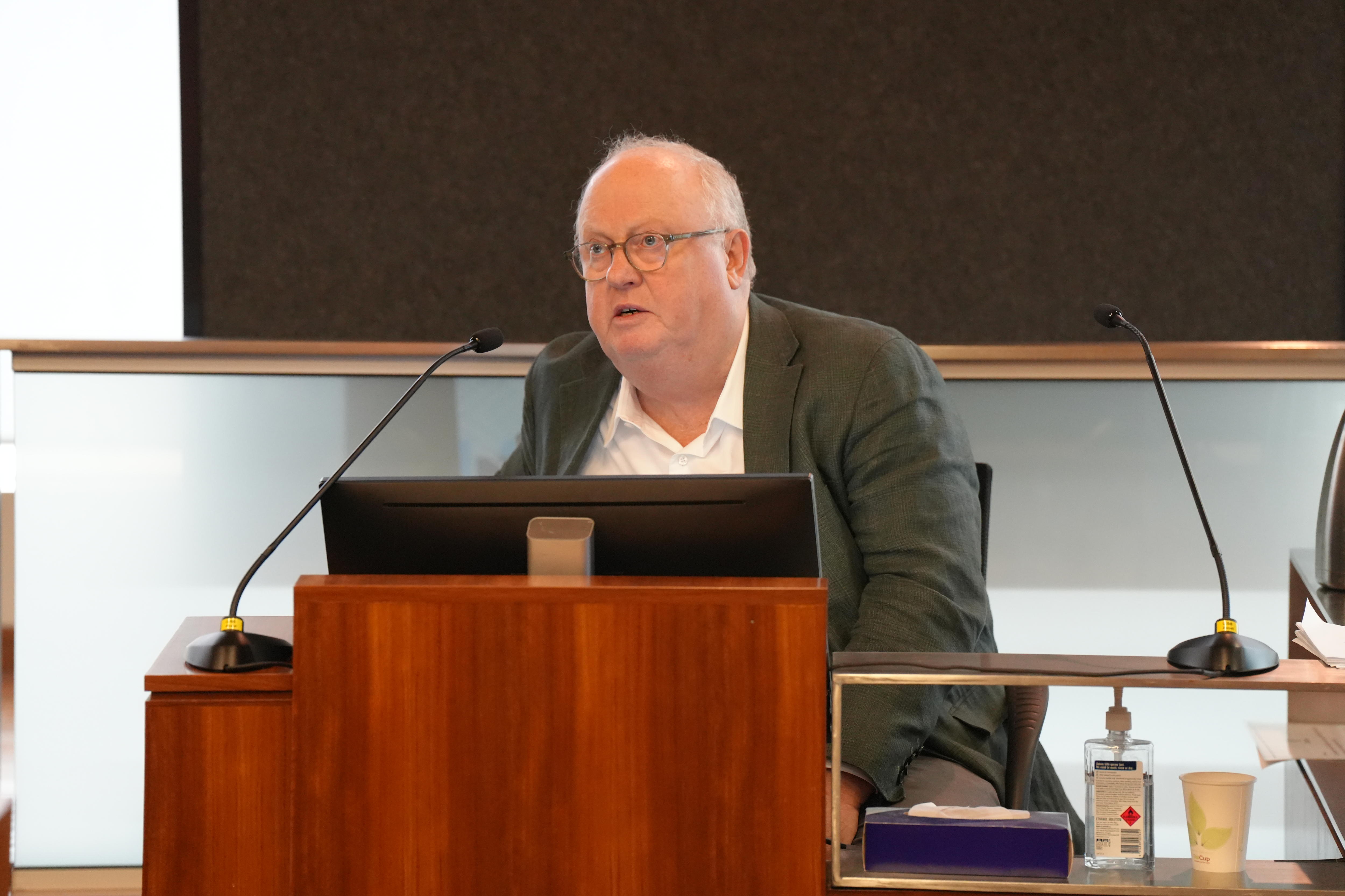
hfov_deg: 10.3
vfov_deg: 6.9
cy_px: 448
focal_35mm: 200
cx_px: 672
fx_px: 7471
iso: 6400
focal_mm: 200
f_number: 4
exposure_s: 1/200
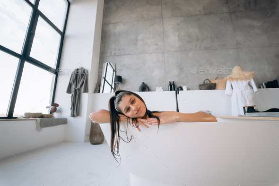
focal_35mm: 14
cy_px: 93
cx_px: 140
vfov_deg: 81.3
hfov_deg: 104.2
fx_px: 109
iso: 250
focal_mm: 14
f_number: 2.8
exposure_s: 1/250
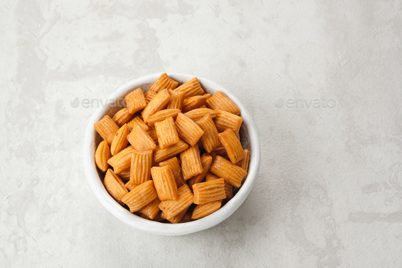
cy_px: 134
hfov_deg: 30.1
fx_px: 748
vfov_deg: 20.3
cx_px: 201
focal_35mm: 67
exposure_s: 1/80
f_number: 13
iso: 400
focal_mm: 44.4
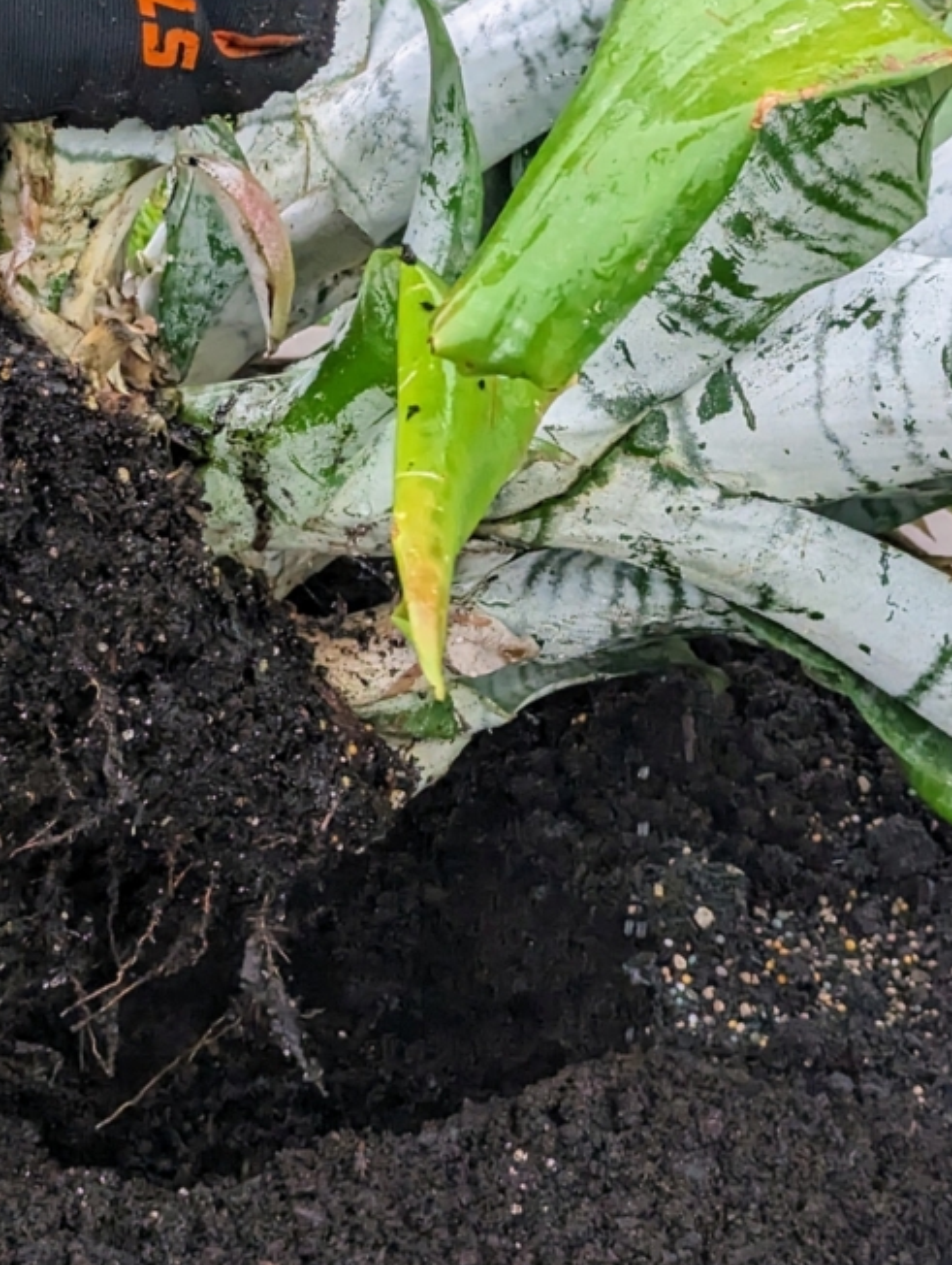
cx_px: 137
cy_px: 526
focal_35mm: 113
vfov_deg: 17.4
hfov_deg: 13.1
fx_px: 4133
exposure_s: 1/288
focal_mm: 6.81
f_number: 1.85
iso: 308
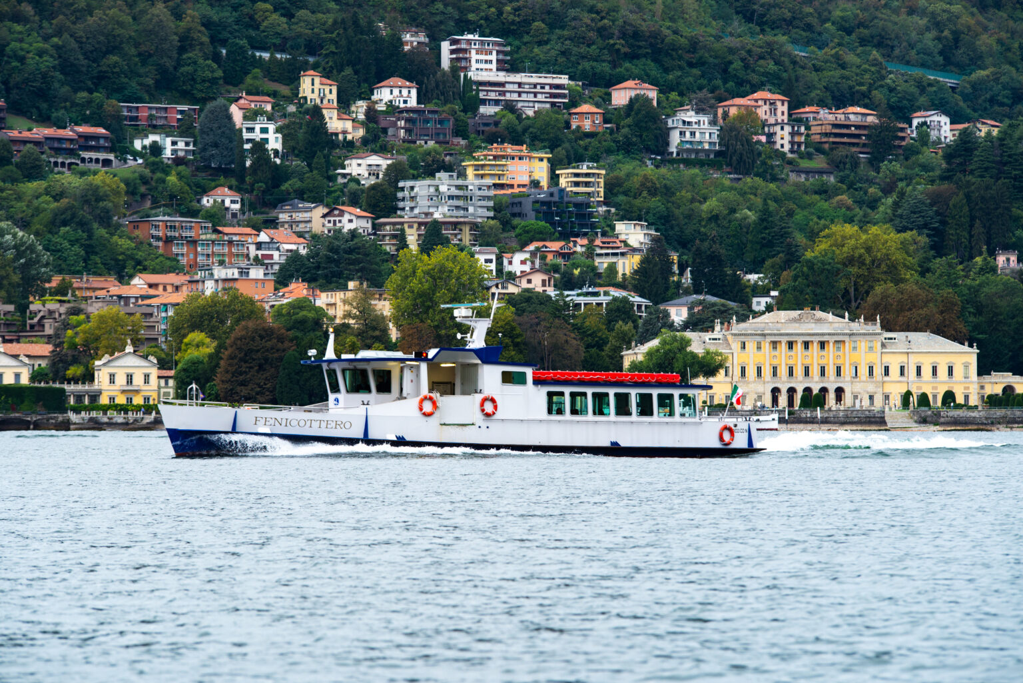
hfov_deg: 12.4
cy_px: 342
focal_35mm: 165
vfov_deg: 8.3
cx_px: 512
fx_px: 4690
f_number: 7.1
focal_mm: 165
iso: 320
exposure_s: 1/160
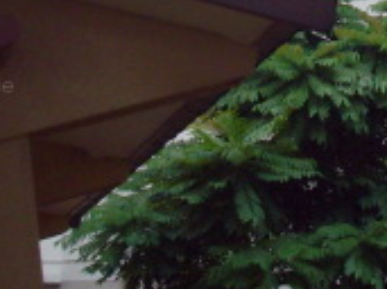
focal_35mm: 119
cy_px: -138
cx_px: 505
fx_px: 1329
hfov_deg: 15.7
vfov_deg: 11.9
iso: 80
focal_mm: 6.2
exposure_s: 1/125
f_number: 5.6
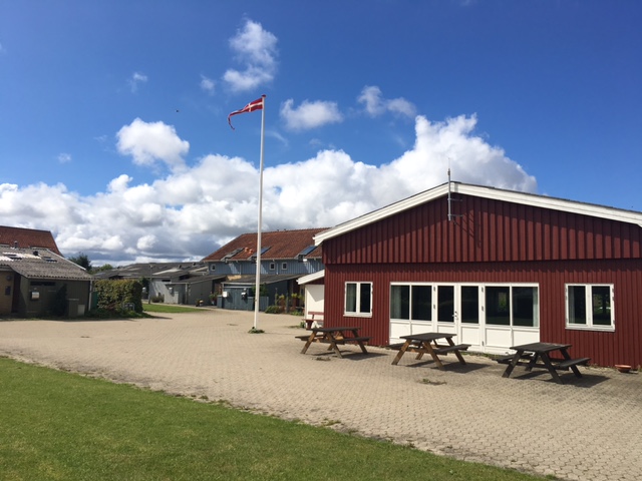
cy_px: 240
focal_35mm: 29
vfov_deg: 48.2
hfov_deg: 61.7
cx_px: 321
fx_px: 538
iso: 25
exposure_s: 1/3205
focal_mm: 4.15
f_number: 2.2
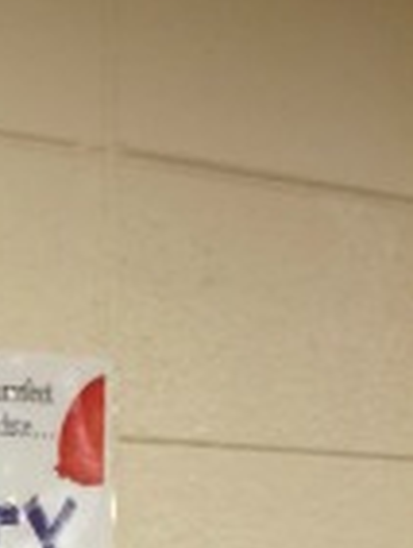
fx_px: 2157
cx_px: -544
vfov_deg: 13.5
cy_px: 878
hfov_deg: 9.8
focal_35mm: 136
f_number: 2.2
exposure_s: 1/30
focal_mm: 4.15
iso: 80
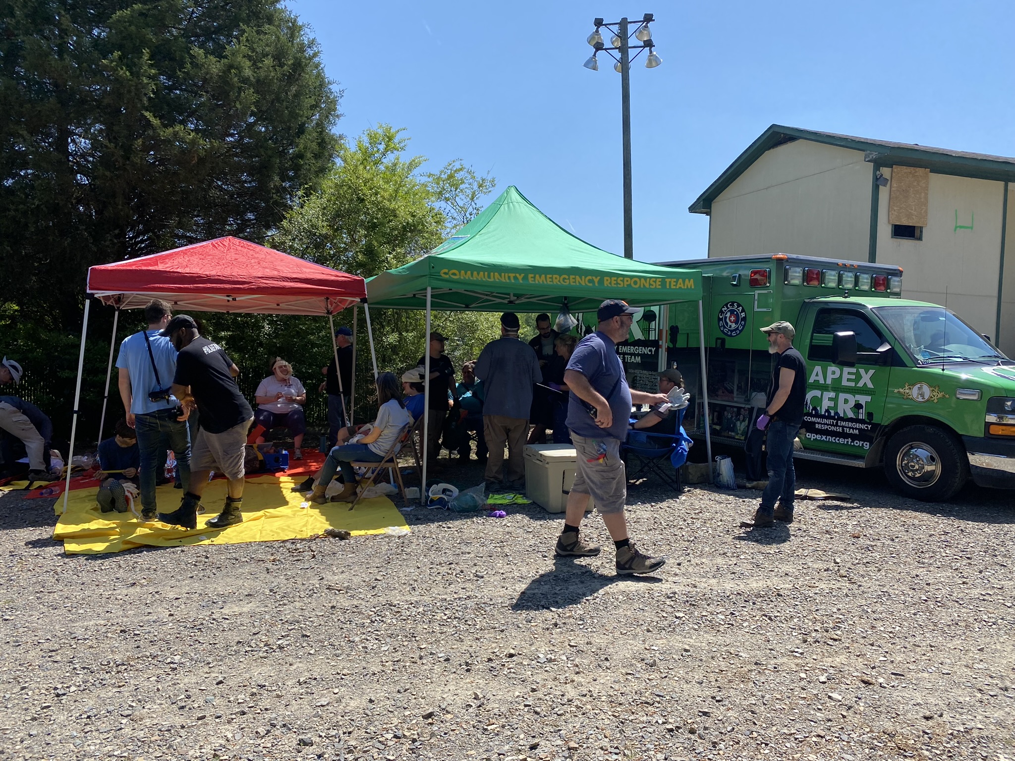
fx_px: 762
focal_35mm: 26
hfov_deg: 67.3
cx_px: 508
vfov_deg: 53.1
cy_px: 380
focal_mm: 4.25
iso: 32
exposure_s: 1/2513
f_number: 1.8
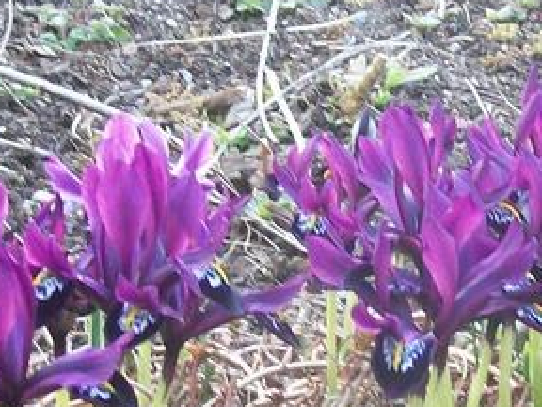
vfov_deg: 11.8
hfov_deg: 15.7
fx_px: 1957
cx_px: 401
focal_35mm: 125
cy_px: 350
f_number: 2.7
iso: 109
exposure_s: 1/32
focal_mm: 6
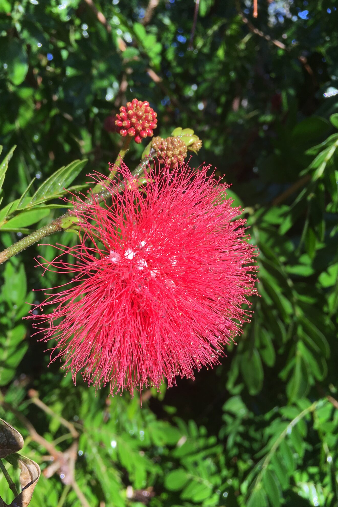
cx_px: 160
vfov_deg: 60.3
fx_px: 437
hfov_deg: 42.3
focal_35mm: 31
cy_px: 255
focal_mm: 4.15
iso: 25
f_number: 2.2
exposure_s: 1/394
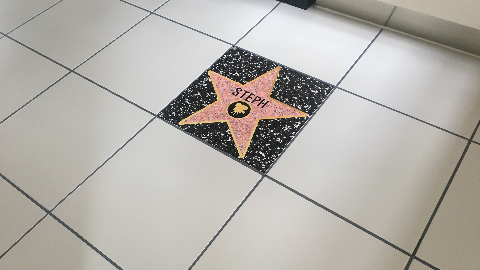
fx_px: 407
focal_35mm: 32
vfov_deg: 36.7
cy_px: 141
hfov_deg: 61.0
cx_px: 240
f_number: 2.2
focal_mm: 4.15
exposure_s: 1/33
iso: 80
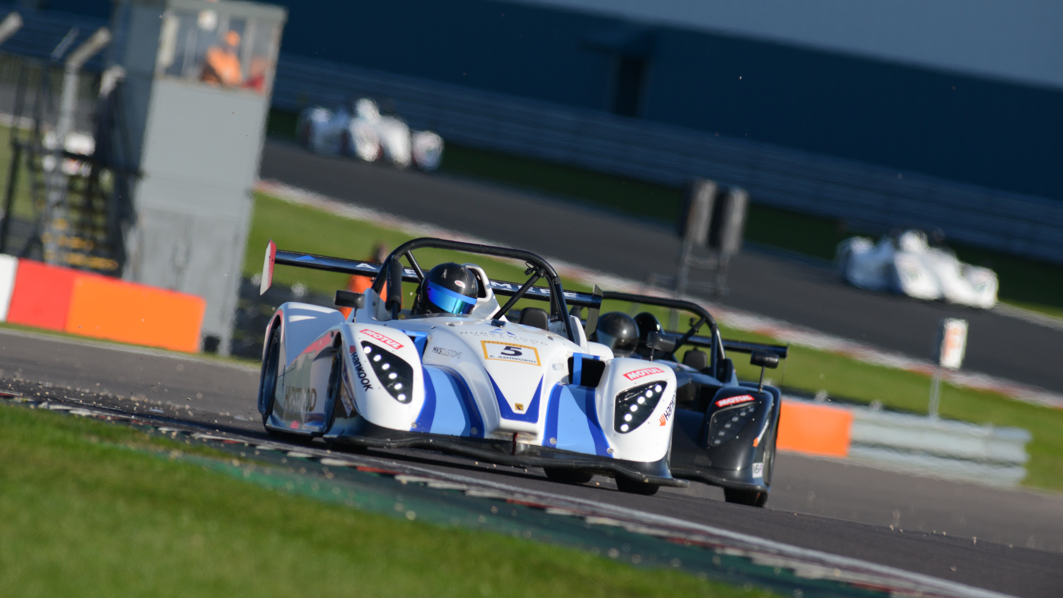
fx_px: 17729
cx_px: 532
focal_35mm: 629
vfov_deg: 1.9
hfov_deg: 3.4
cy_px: 276
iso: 320
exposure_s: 1/2000
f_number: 5.6
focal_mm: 600
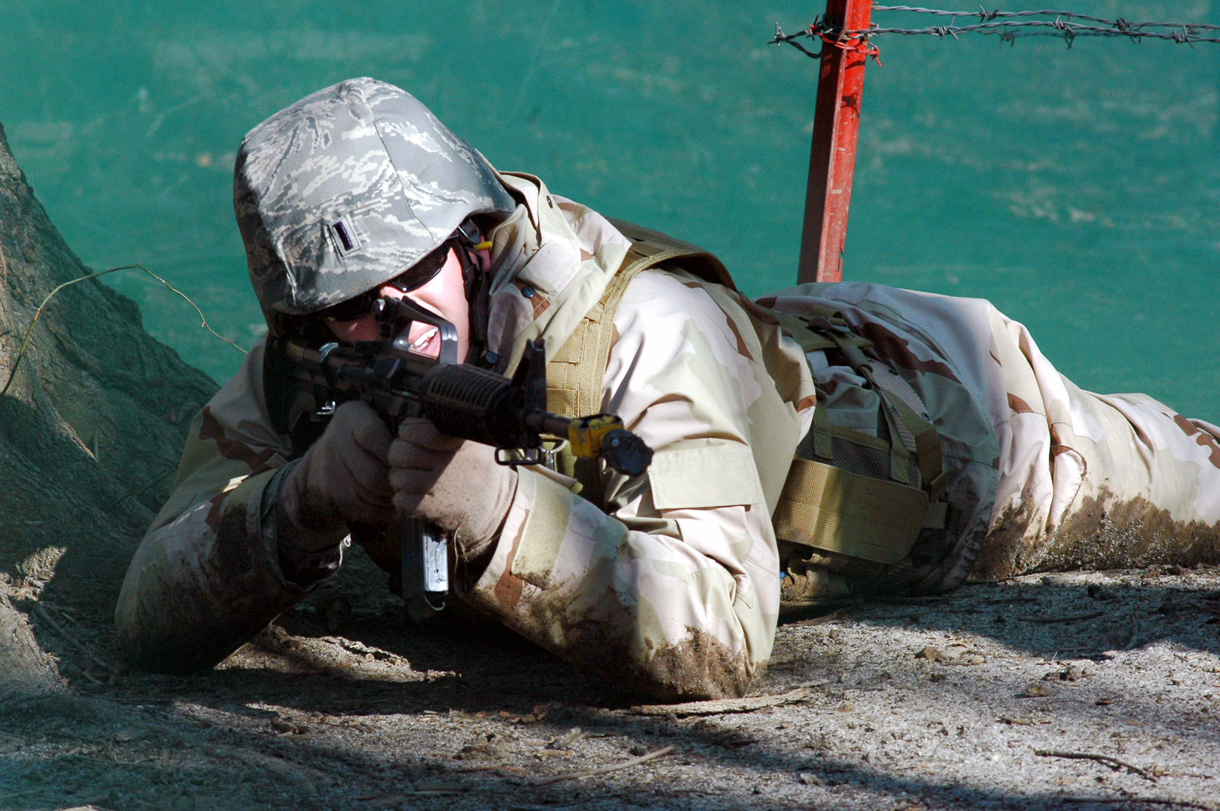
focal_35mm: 232
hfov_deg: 8.9
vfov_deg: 5.9
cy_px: 406
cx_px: 610
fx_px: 7872
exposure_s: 1/500
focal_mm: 155
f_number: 10
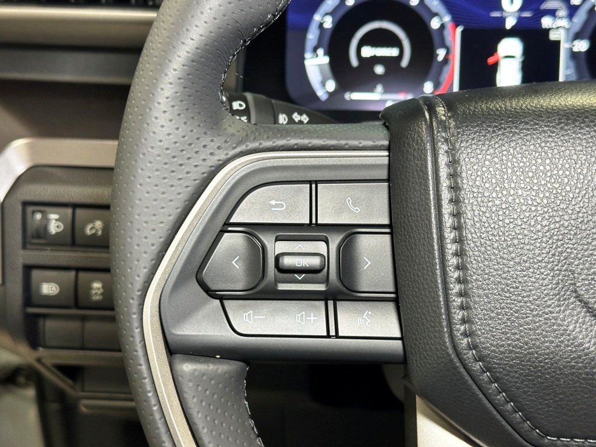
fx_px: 826
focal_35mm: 48
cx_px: 298
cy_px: 224
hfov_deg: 39.7
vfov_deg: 30.3
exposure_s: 1/40
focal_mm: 6.86
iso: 320
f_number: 1.78
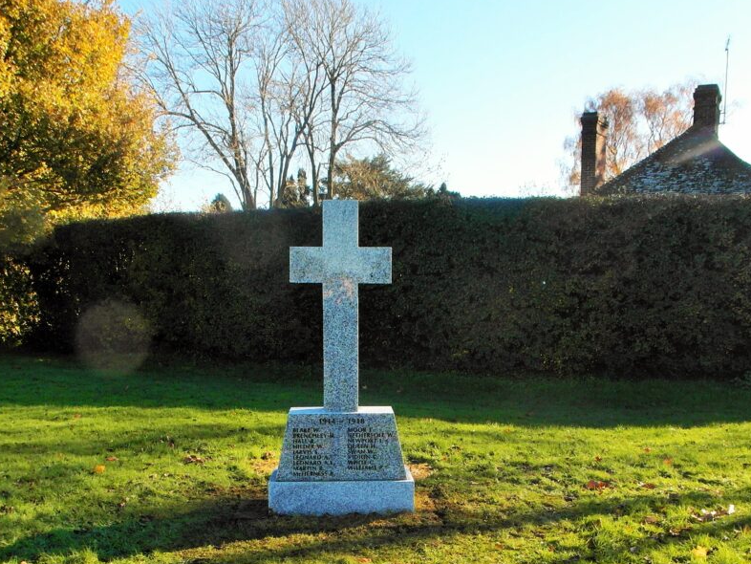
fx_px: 846
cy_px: 388
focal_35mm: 39
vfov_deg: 36.4
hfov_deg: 47.8
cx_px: 352
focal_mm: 4.1
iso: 100
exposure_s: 1/350
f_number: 4
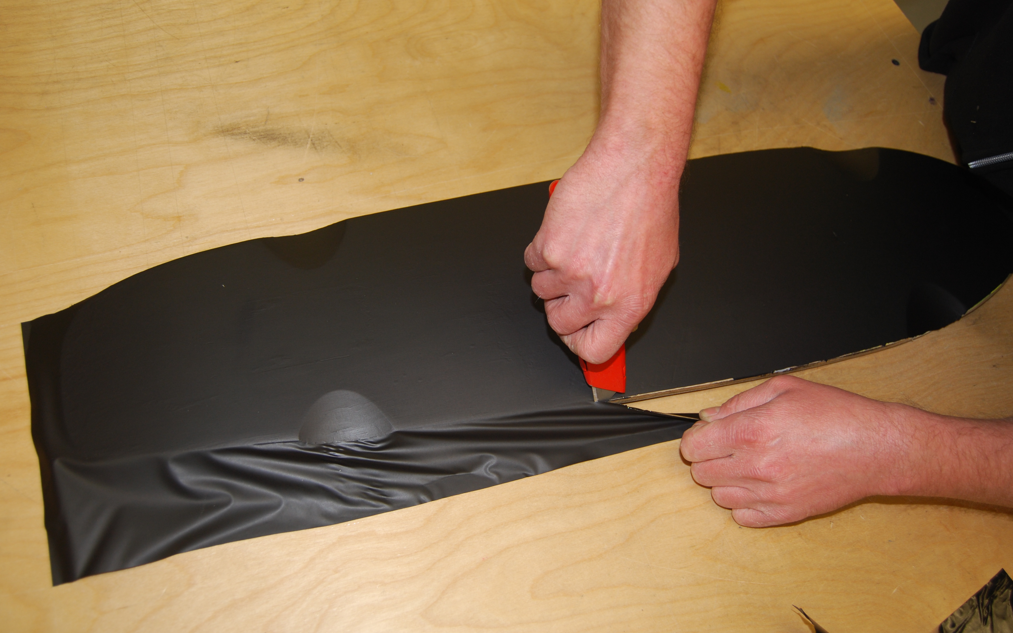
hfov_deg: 61.2
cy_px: 330
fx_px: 856
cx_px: 508
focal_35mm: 31
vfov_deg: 40.6
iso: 200
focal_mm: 20
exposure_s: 1/60
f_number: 3.8
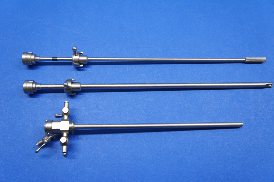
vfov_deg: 34.2
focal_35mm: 39
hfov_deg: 49.6
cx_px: 137
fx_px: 297
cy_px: 91
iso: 200
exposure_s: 1/40
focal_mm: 26
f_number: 4
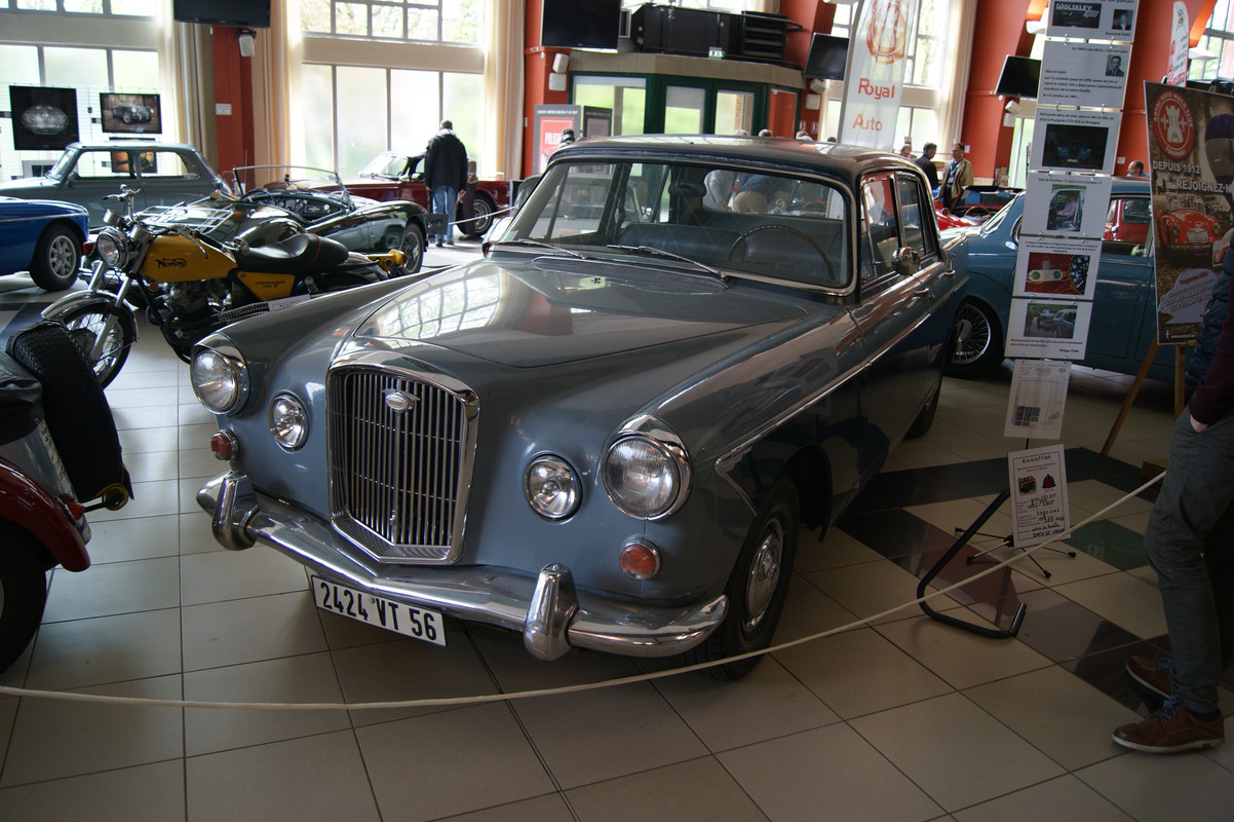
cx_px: 617
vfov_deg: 47.9
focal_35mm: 27
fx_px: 925
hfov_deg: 67.4
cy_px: 411
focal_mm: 18
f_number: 4
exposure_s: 1/30
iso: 100
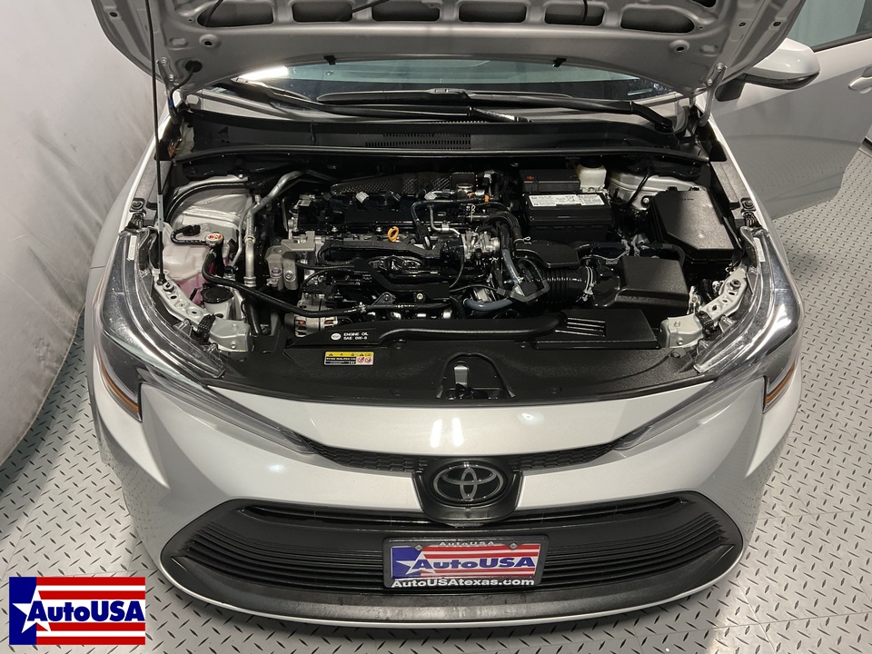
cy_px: 327
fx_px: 731
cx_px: 436
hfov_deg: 61.7
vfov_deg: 48.2
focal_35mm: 29
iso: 50
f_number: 1.8
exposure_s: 1/120
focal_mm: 3
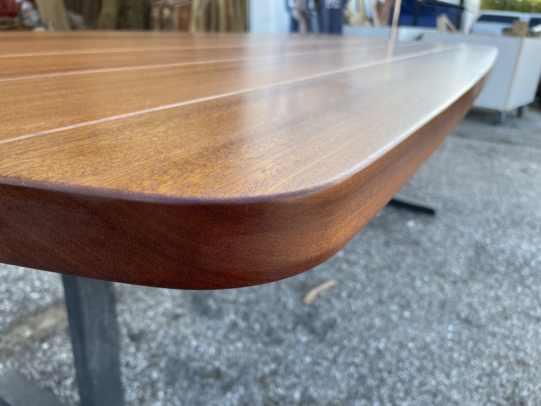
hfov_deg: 67.3
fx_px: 406
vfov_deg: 53.1
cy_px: 203
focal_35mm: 26
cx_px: 270
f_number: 1.6
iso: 32
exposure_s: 1/274
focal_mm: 4.2
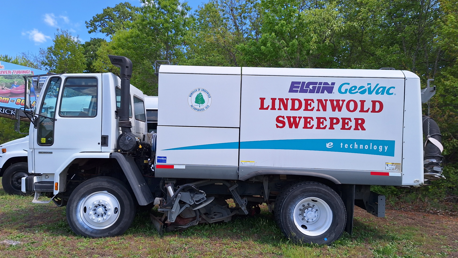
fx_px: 316
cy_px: 150
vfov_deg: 44.2
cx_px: 222
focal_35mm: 26
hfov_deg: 71.9
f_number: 1.8
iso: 40
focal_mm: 5.54
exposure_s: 1/1575
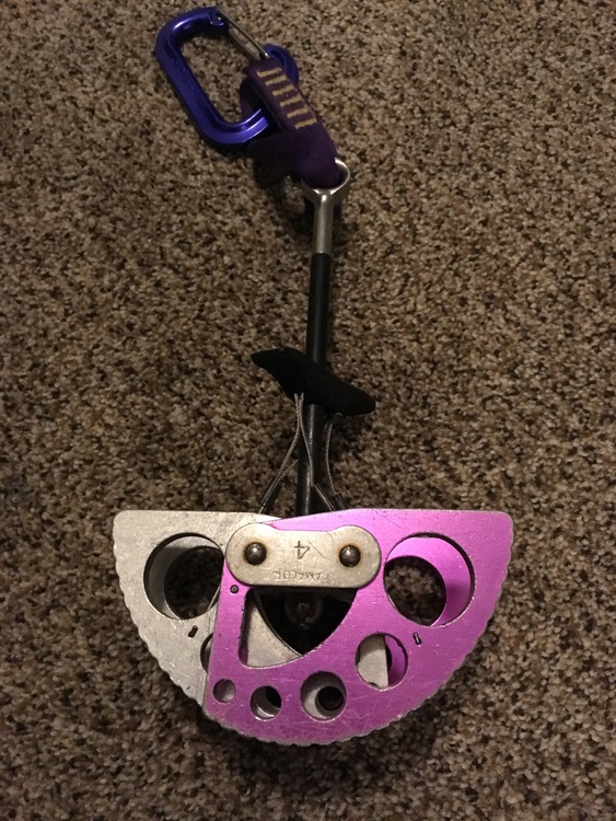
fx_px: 688
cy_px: 410
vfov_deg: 61.6
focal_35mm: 29
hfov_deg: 48.3
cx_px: 308
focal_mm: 4.15
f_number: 2.2
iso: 320
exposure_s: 1/15
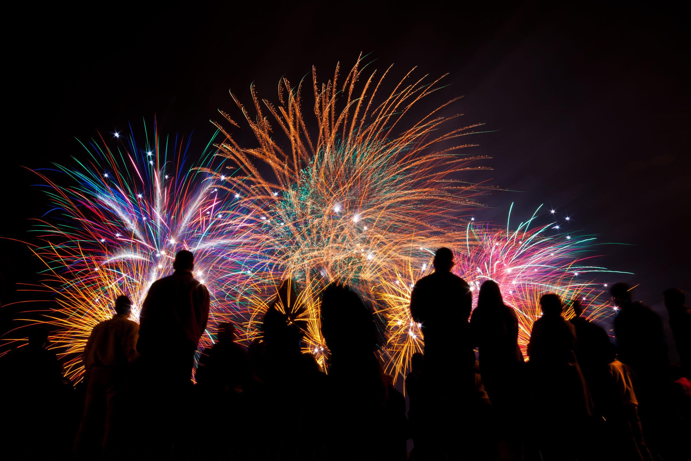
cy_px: 230
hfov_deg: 61.9
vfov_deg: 43.6
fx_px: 576
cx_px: 346
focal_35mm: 30
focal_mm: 20
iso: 100
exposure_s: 8
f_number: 16
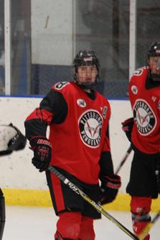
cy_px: 126
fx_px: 3616
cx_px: -32
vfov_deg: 3.8
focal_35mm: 543
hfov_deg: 2.5
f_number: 5.3
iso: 800
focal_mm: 220
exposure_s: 1/60
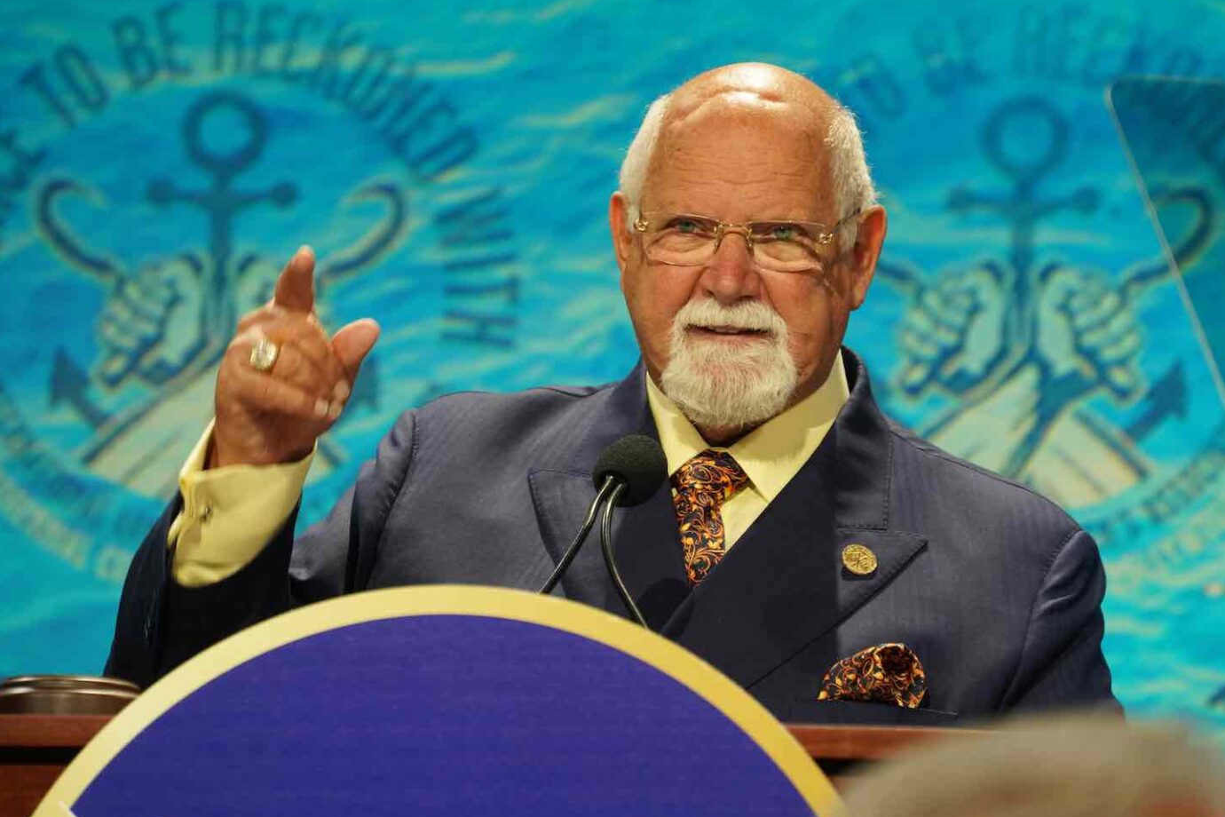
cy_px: 375
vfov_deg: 5.0
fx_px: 9391
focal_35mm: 276
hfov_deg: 7.5
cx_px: 582
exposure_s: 1/200
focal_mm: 248
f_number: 7.1
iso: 2500
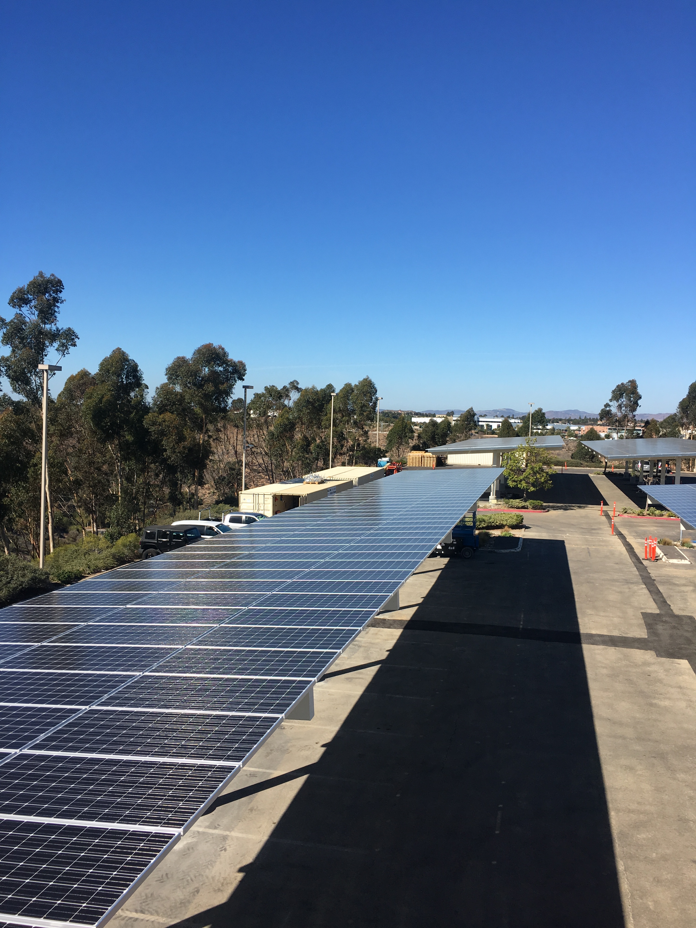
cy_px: 464
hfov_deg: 48.2
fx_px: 777
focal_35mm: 29
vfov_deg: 61.7
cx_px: 348
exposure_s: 1/1672
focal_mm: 4.15
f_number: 2.2
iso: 25
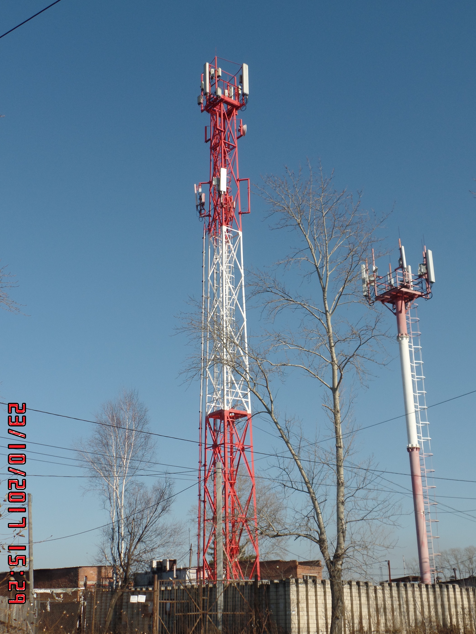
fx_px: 807
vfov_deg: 42.9
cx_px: 230
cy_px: 320
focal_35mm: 44
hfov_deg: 32.9
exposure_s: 1/1000
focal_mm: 7.5
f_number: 3.6
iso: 80
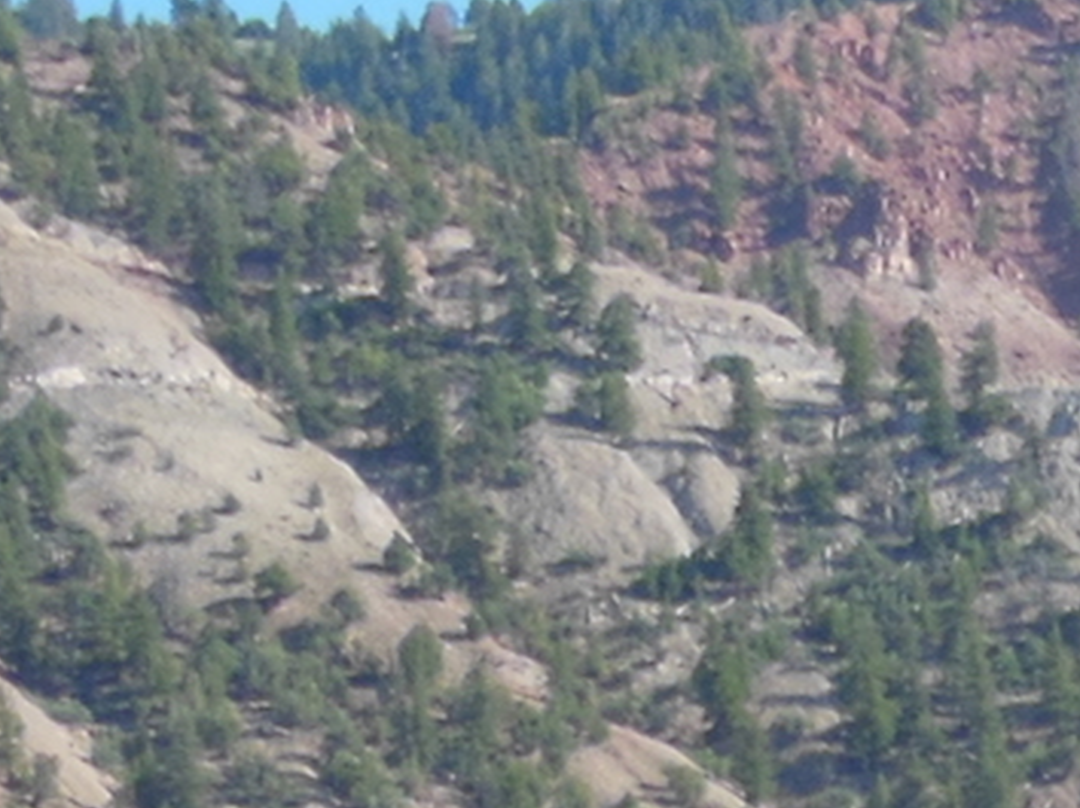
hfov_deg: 6.7
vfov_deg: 4.9
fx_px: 9166
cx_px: 1178
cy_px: 2079
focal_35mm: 294
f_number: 4.7
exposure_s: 1/400
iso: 125
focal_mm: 9.3
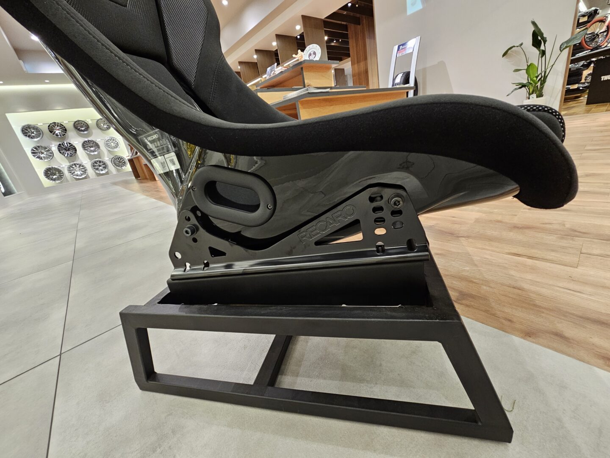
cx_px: 305
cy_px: 229
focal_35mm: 13
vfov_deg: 89.9
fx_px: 229
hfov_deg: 106.2
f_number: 2.2
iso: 320
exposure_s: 1/60
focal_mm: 2.2
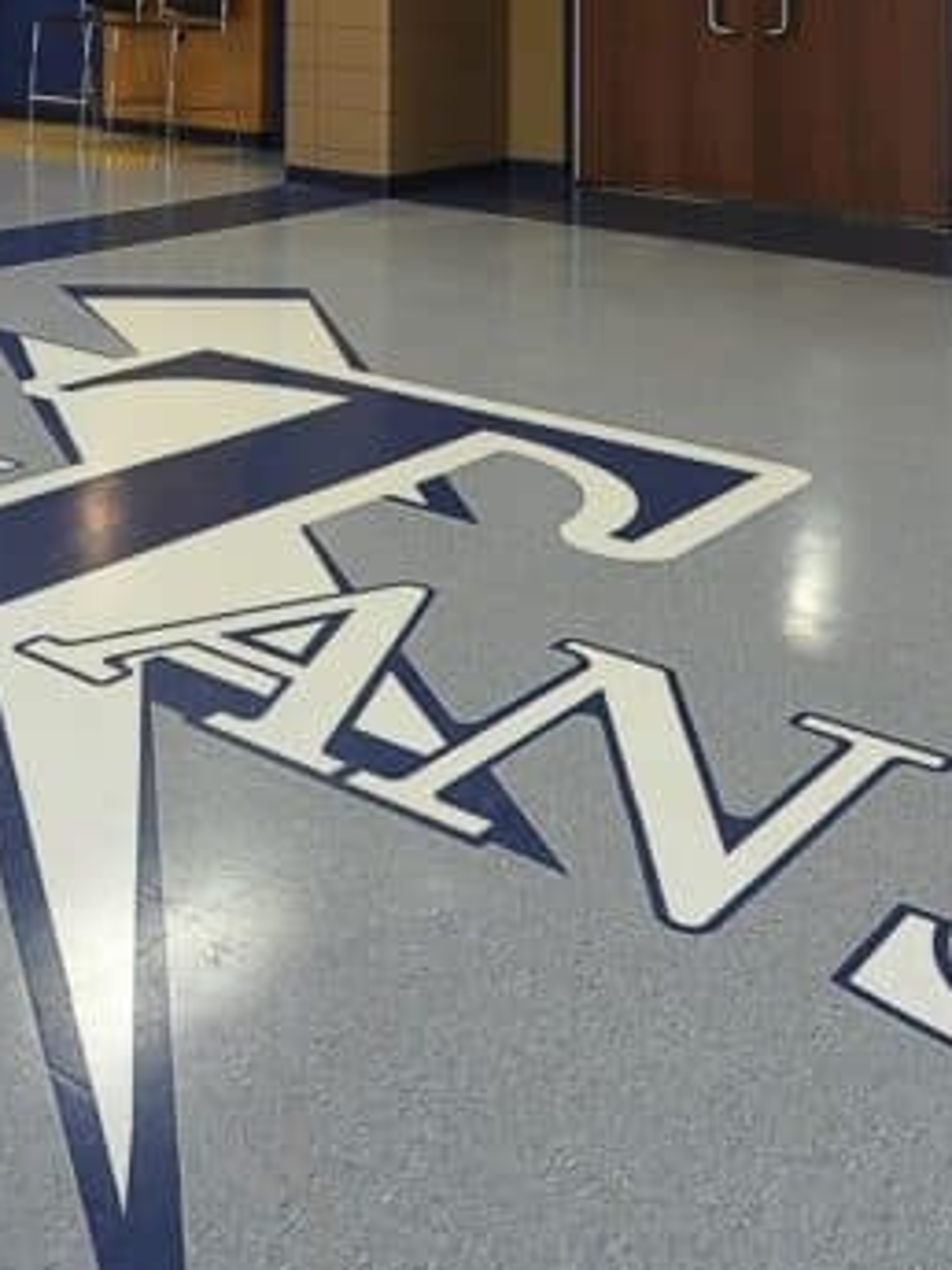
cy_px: 600
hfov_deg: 35.3
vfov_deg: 46.8
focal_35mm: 40
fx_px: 1467
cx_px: 251
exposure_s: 1/2.5
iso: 100
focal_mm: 14
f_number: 8
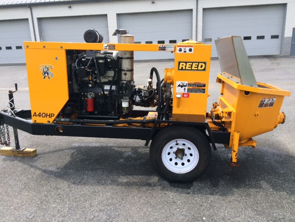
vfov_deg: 48.2
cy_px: 111
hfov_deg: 61.7
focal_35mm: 29
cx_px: 148
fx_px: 247
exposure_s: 1/838
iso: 32
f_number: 2.2
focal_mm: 4.15
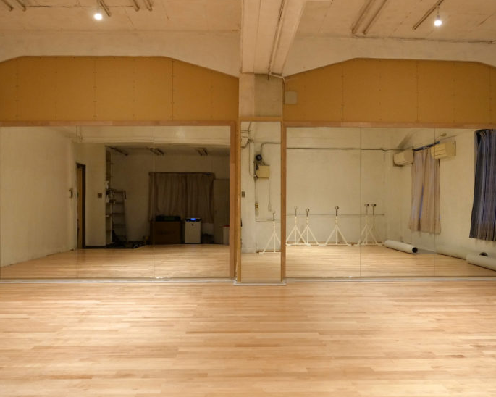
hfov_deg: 51.5
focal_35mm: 35
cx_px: 260
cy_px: 212
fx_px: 514
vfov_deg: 42.2
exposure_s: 1/60
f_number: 2.8
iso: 800
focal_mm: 12
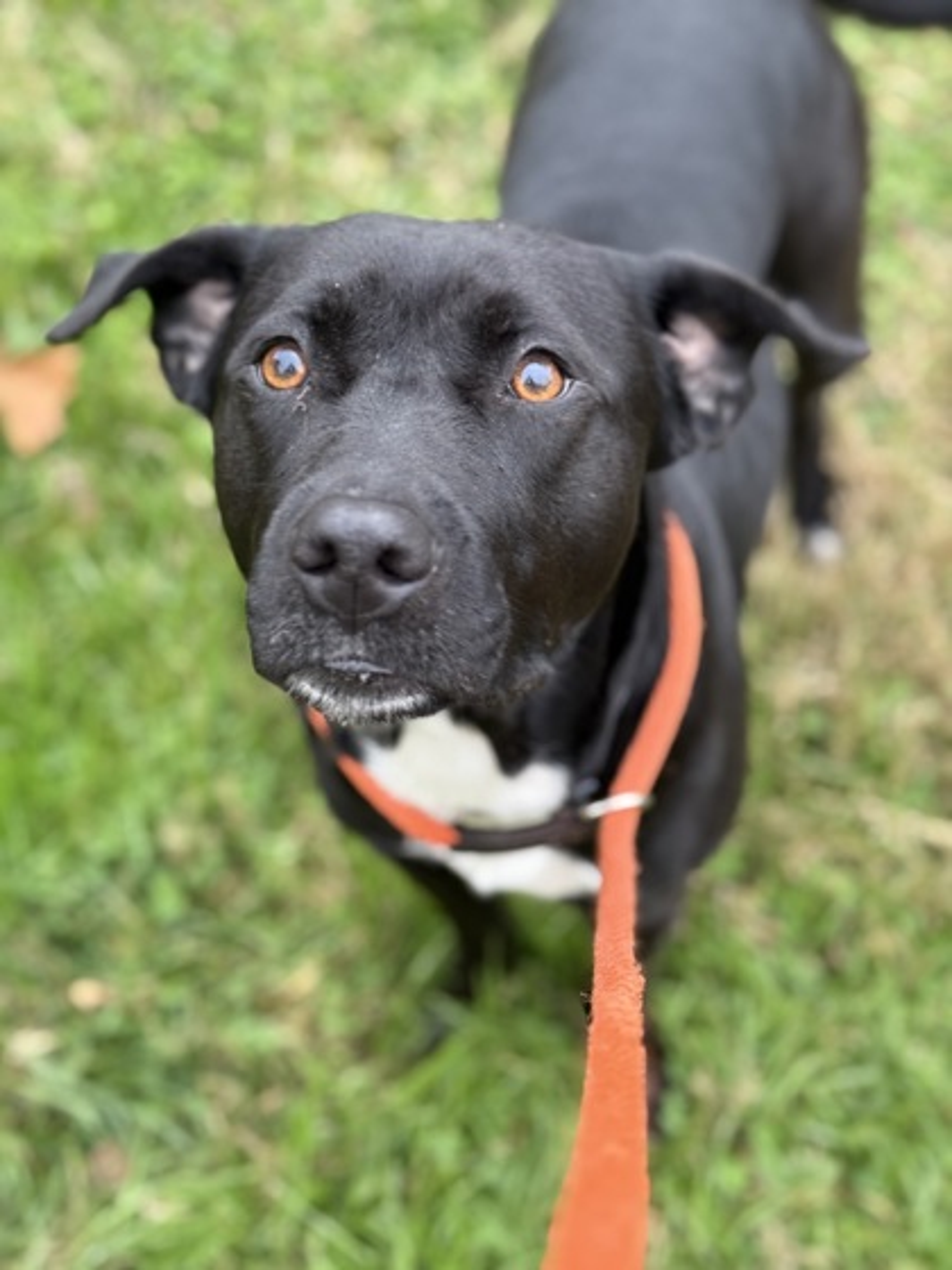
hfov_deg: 30.3
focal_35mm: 48
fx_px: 1760
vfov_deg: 39.7
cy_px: 635
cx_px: 476
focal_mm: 6.76
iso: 320
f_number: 1.78
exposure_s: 1/40
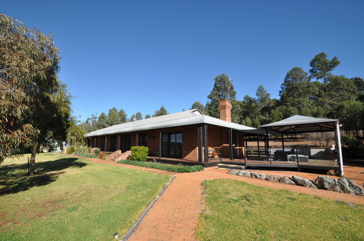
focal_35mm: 15
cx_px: 182
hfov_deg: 100.5
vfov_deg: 77.1
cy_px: 120
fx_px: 151
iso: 200
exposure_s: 1/200
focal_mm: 10
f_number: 11
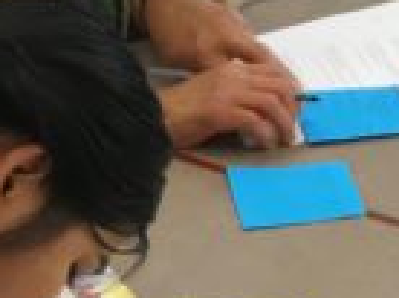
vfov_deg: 7.1
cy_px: 243
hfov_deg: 9.3
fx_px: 2393
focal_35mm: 208
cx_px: 567
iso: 40
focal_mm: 3.99
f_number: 1.8
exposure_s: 1/120
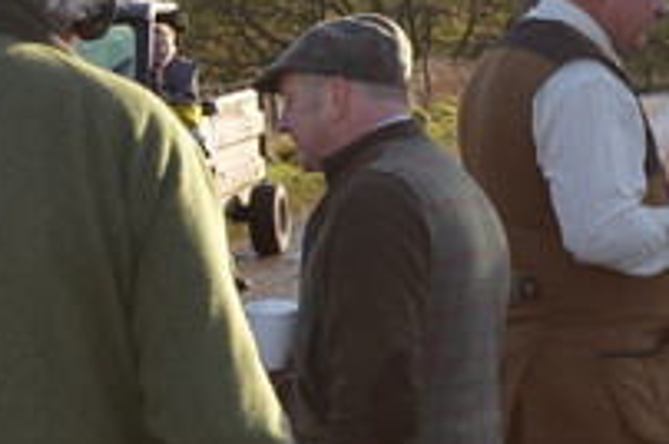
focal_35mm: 164
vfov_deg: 8.3
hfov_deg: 11.4
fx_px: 3043
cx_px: 1308
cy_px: 151
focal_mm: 26
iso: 100
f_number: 7.1
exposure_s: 1/200
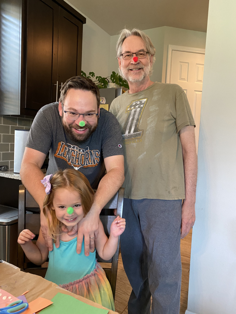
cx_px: 118
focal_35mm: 26
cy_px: 157
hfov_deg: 53.1
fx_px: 236
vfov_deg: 67.3
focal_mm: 4.25
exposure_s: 1/60
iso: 250
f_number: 1.8
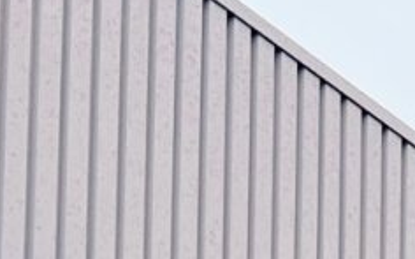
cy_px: 1006
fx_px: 2113
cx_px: 1020
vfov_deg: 6.0
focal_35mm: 187
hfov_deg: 9.8
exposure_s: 1/2123
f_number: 1.5
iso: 50
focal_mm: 5.7
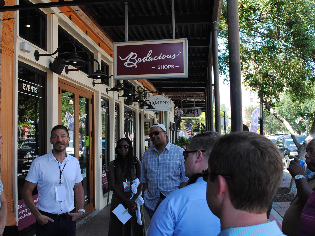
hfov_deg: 46.7
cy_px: 117
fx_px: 364
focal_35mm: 40
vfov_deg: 35.9
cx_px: 136
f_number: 8
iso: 400
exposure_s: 1/160
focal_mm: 24
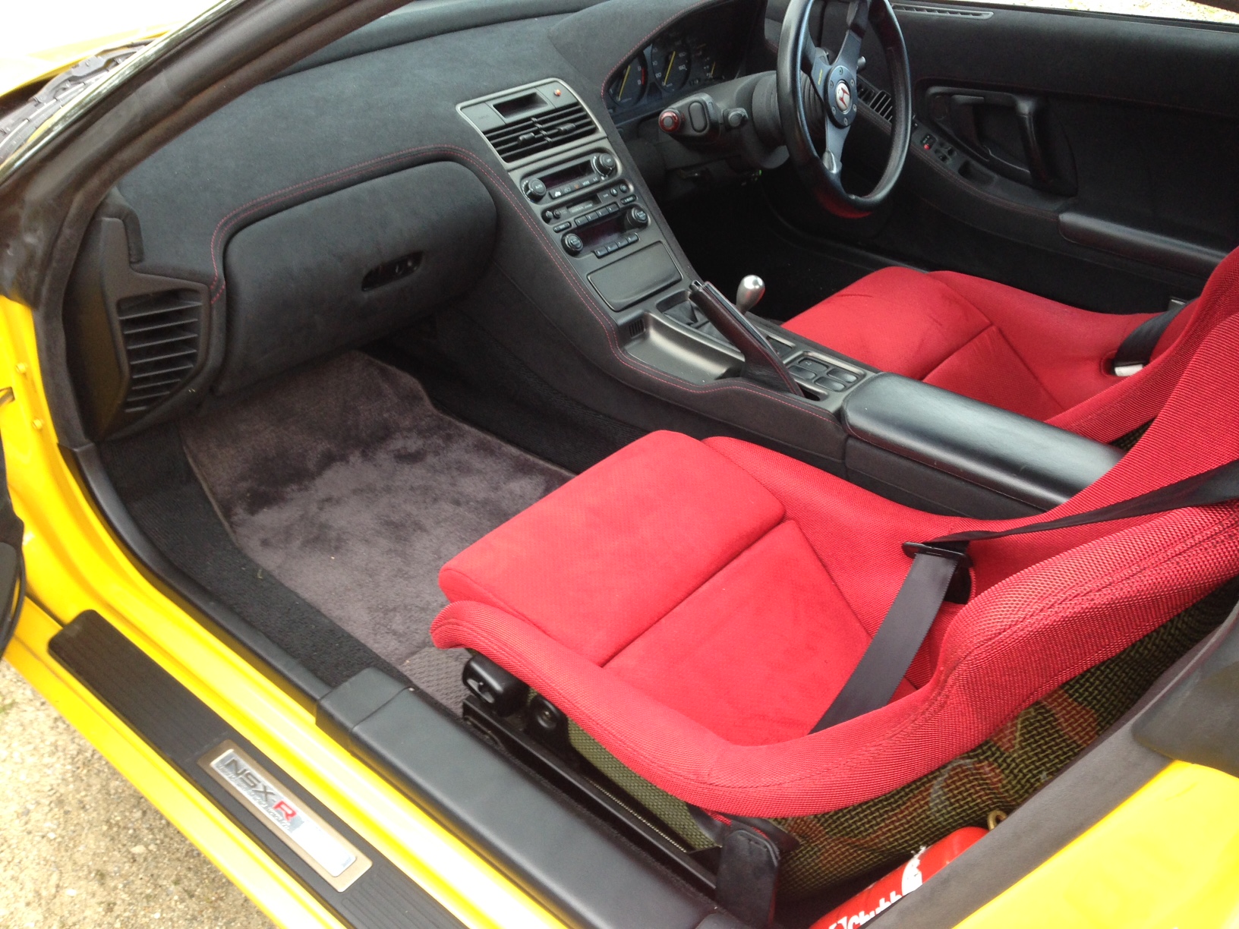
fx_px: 1181
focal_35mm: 33
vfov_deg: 42.9
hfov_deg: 55.4
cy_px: 464
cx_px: 620
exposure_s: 1/120
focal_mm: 4.12
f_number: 2.4
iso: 80
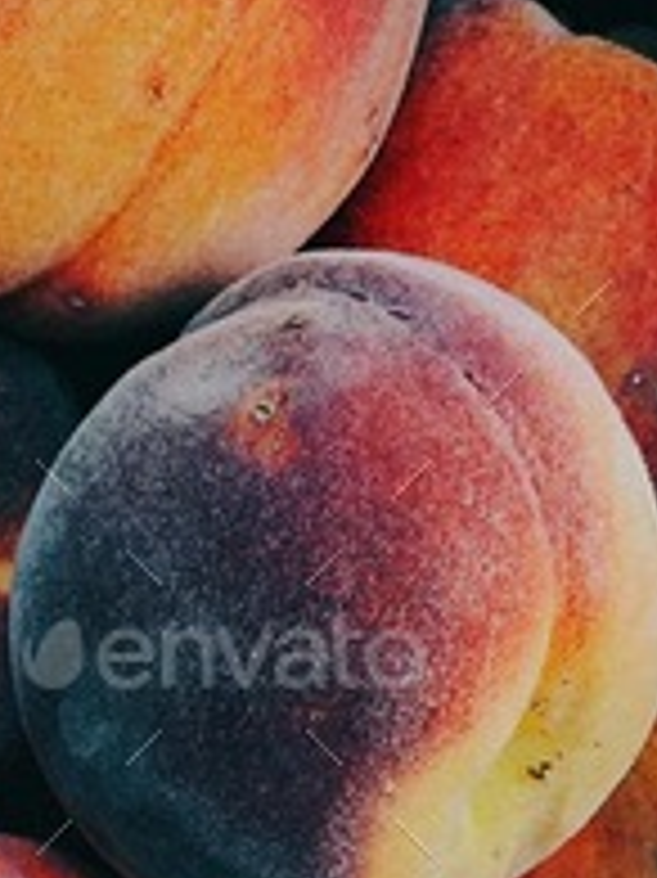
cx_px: -464
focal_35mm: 105
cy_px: 1754
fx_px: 2660
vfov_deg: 15.2
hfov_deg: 13.0
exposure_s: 1/122
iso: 64
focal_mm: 4.25
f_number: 1.8
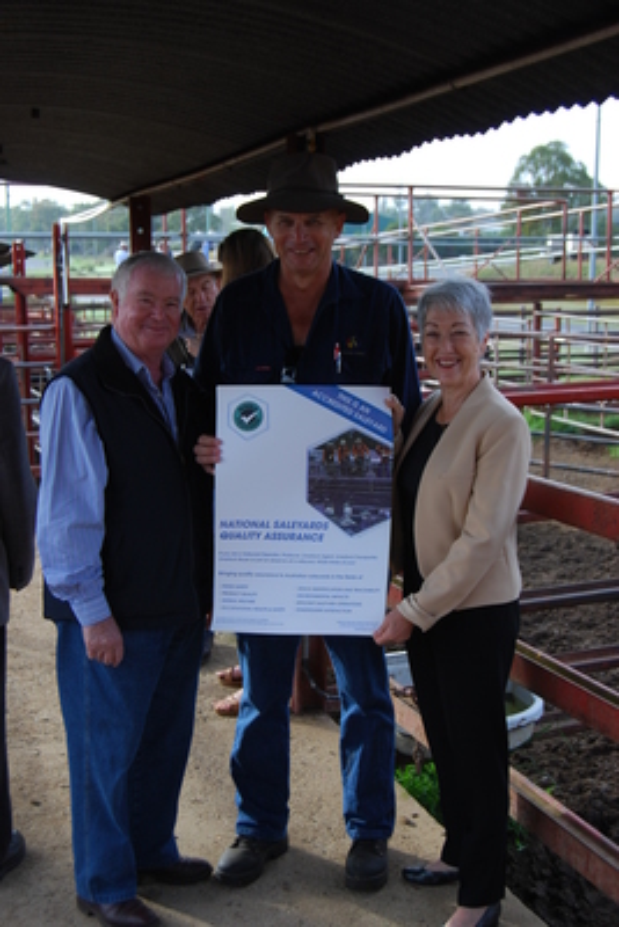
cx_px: 310
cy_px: 464
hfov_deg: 29.0
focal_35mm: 46
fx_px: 1198
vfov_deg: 42.3
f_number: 5.6
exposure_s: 1/125
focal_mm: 31
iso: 180
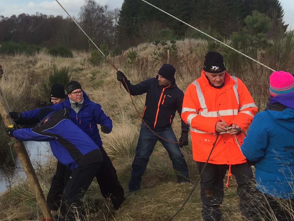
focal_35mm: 67
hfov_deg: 27.6
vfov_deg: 21.2
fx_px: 569
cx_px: 14
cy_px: 2
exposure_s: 1/791
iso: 32
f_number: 2.2
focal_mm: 4.15
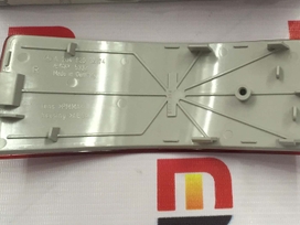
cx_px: 199
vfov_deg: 22.6
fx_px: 555
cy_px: 47
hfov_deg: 30.1
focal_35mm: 64
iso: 64
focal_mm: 4.15
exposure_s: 1/30
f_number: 2.2
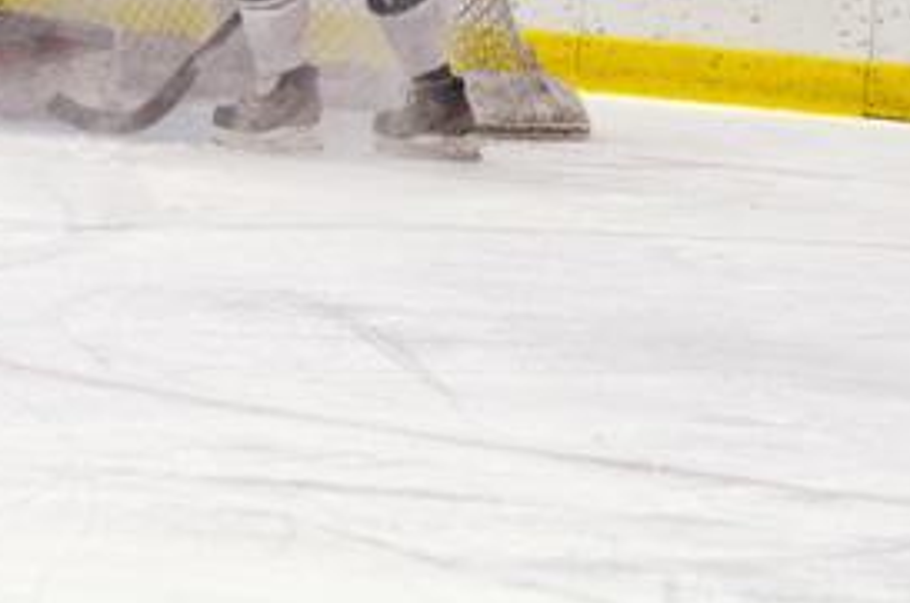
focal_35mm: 483
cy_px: 18
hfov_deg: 4.3
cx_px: 307
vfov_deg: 2.8
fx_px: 12188
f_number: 3.5
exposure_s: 1/250
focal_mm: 160
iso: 640
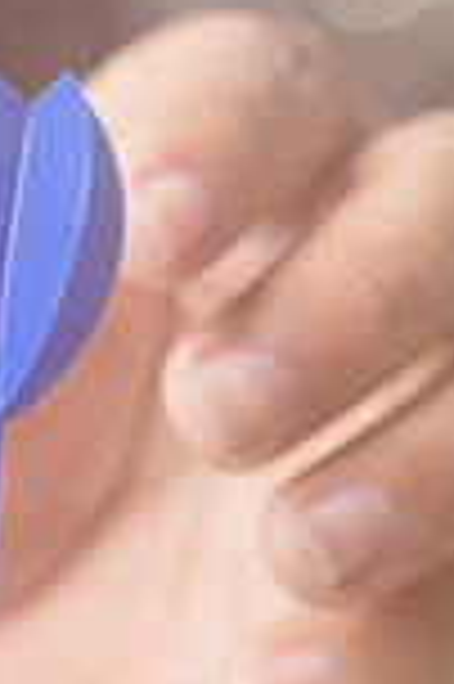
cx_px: -463
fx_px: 5612
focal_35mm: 296
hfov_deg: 4.6
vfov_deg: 7.0
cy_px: 621
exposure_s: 1/100
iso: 100
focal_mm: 50
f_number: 2.8
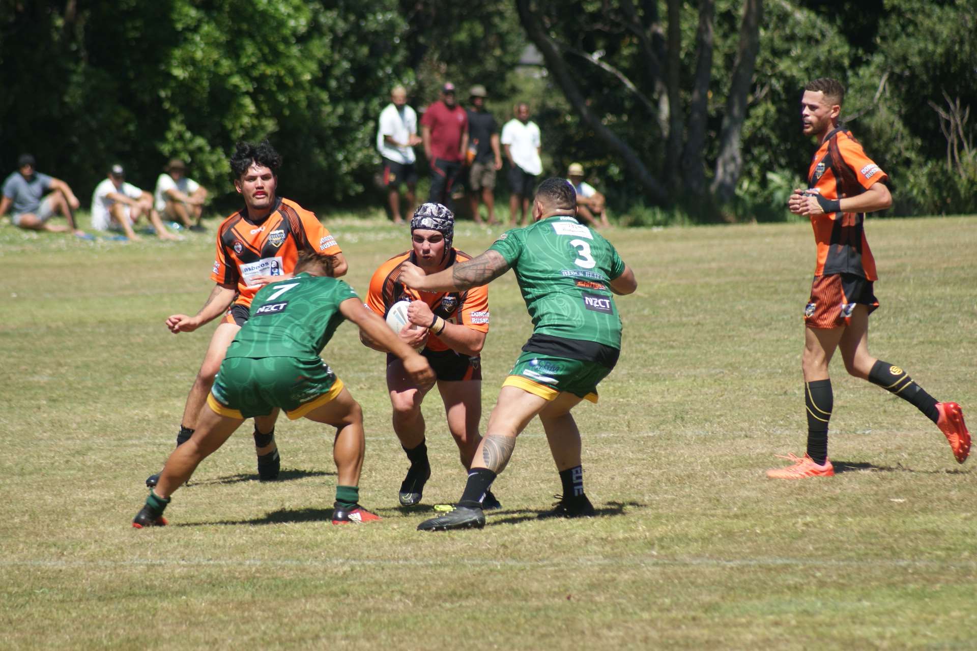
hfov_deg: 6.0
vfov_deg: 4.0
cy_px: 326
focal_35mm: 345
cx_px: 488
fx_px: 9362
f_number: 5.6
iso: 100
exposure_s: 1/400
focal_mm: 230
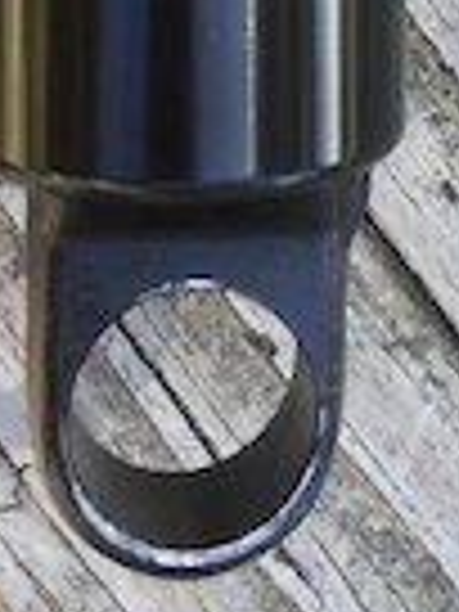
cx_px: 400
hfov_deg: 8.7
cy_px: -950
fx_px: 3006
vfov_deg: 9.9
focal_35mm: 170
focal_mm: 4.15
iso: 32
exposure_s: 1/178
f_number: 2.2
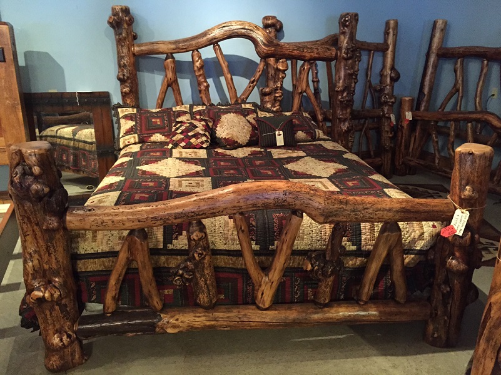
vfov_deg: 48.2
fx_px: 420
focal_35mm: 29
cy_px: 188
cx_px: 250
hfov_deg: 61.7
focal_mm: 4.15
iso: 320
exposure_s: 1/15
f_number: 2.2
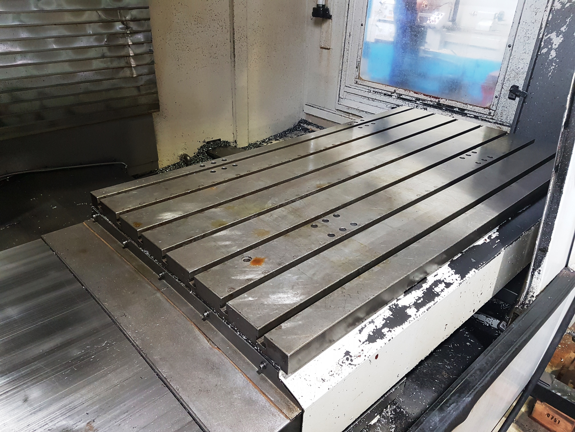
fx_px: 432
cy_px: 216
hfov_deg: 67.3
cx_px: 288
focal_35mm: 26
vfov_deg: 53.1
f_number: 1.7
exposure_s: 1/25
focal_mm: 4.2
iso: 200
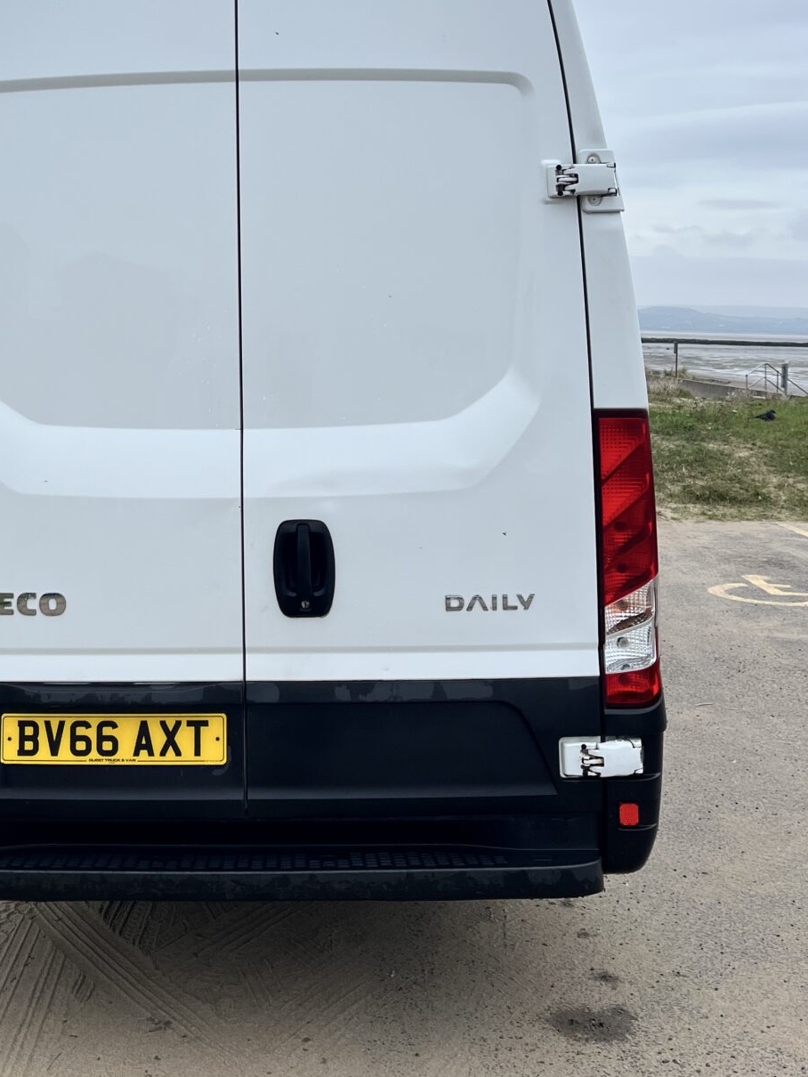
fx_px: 1369
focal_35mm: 44
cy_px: 299
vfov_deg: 41.9
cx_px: 252
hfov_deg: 32.5
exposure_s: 1/1695
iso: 50
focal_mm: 5.1
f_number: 1.6
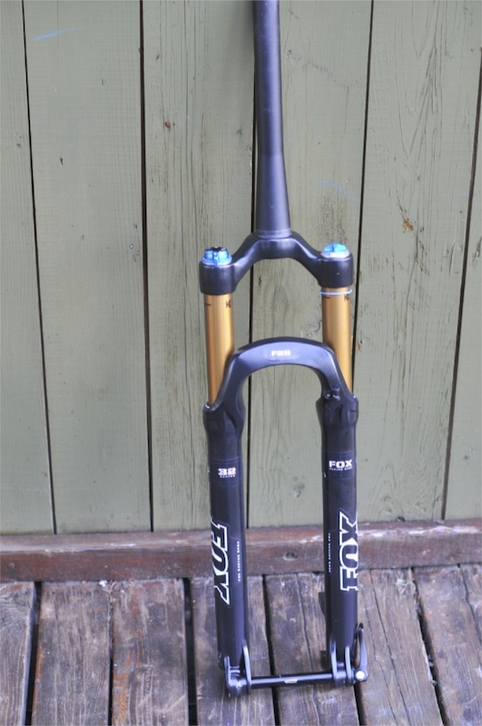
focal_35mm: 75
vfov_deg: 27.0
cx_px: 241
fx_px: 1511
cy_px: 363
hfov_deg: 18.1
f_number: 2.8
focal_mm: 50
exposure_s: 1/40
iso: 200
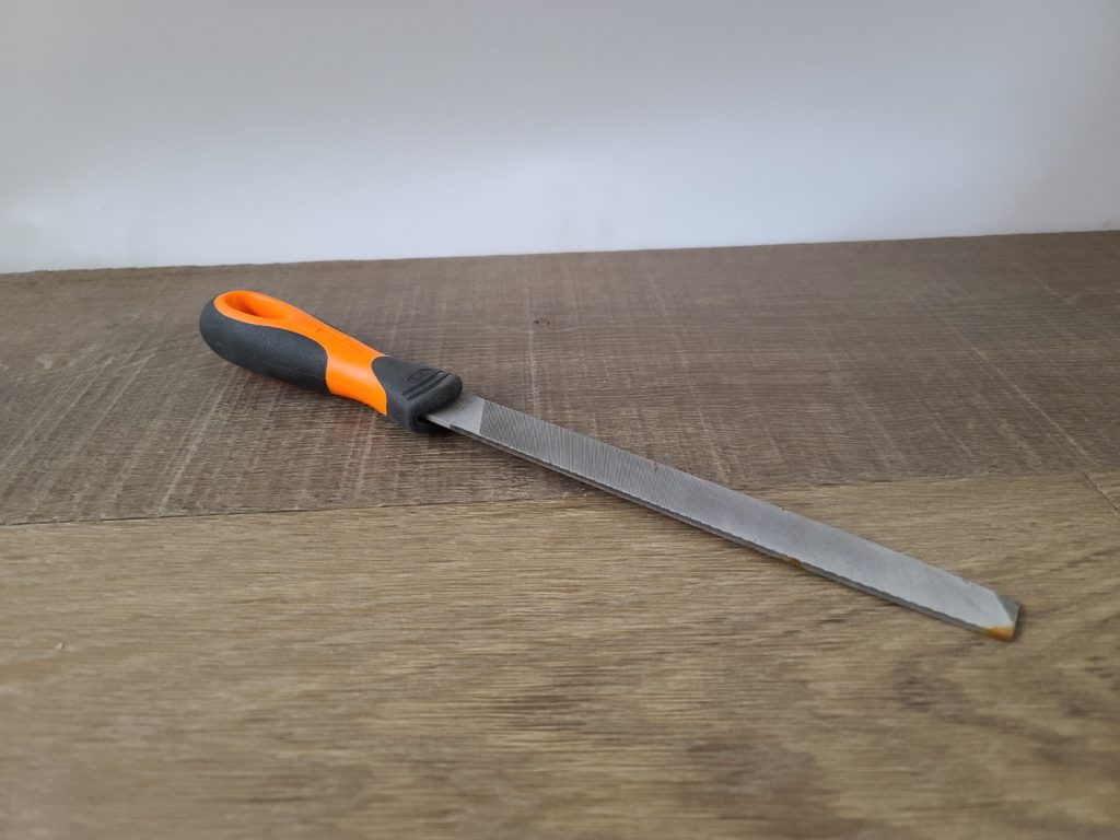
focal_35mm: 25
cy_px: 420
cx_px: 560
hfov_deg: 69.4
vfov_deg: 54.9
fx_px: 809
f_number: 1.8
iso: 640
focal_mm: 7
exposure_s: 1/30
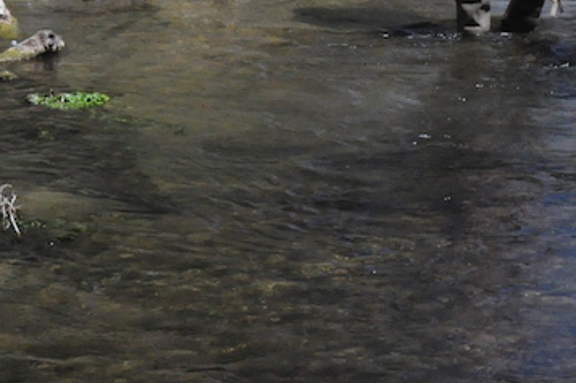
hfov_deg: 7.8
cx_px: 597
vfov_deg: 5.2
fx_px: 4186
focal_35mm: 262
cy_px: -169
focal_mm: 52
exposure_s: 1/800
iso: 3200
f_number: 14
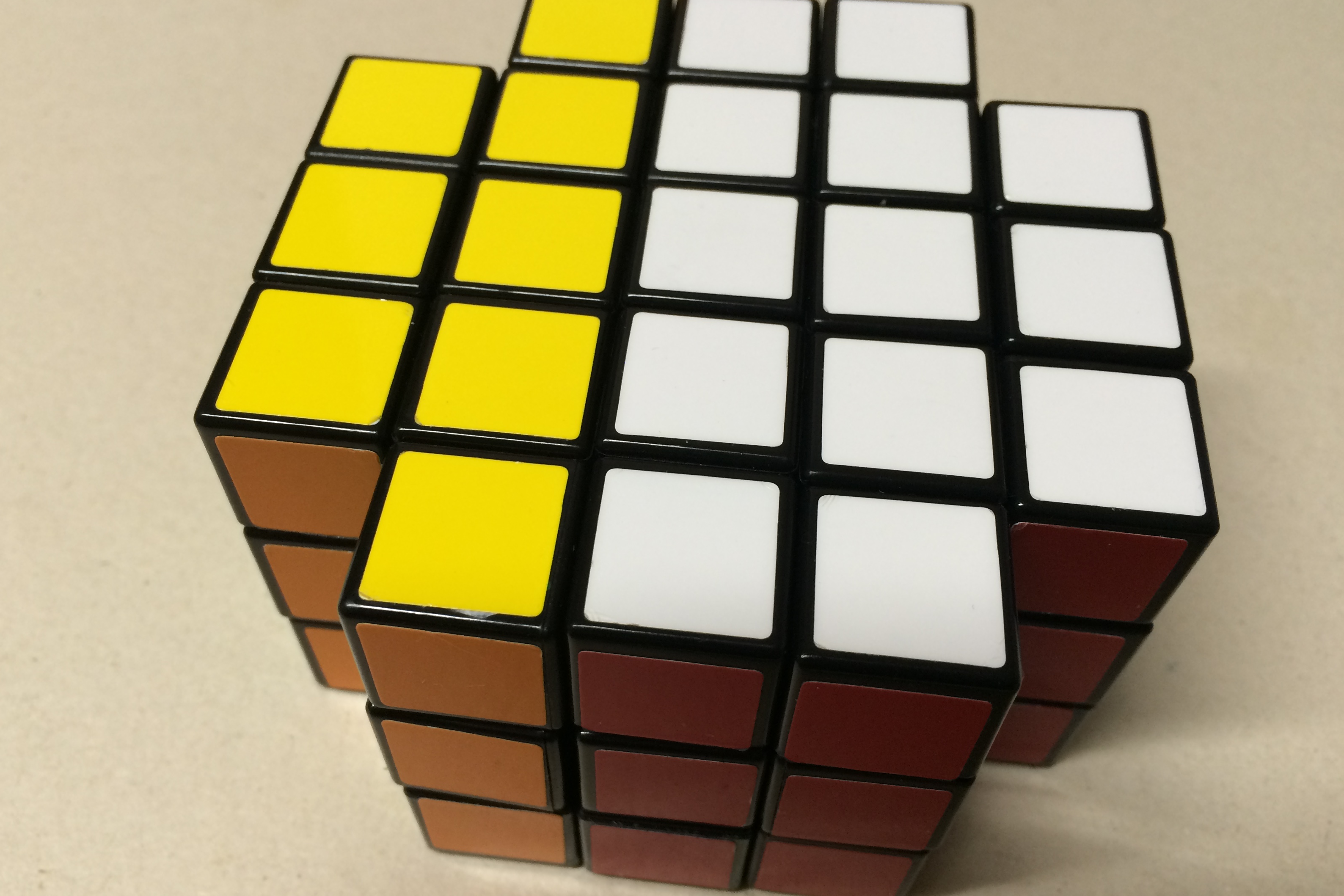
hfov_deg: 60.3
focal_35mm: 31
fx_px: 1157
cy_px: 435
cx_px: 662
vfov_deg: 42.3
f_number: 2.2
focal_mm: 4.15
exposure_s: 1/30
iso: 100
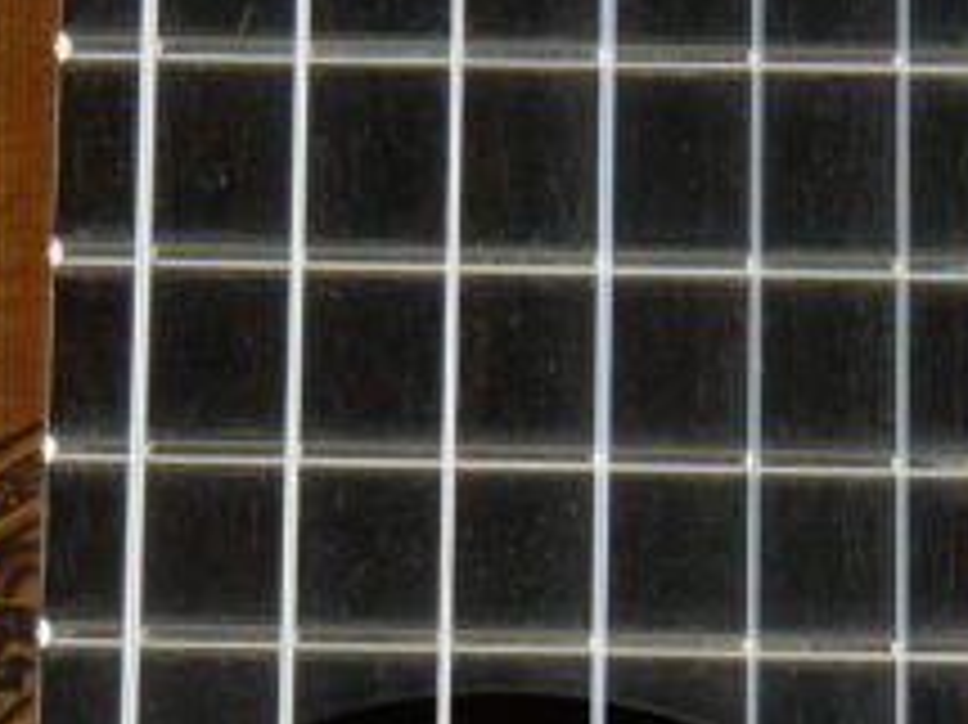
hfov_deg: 3.3
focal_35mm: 596
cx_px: 606
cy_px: 769
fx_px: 16657
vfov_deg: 2.5
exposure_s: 1/125
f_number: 5.5
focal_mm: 60
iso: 800
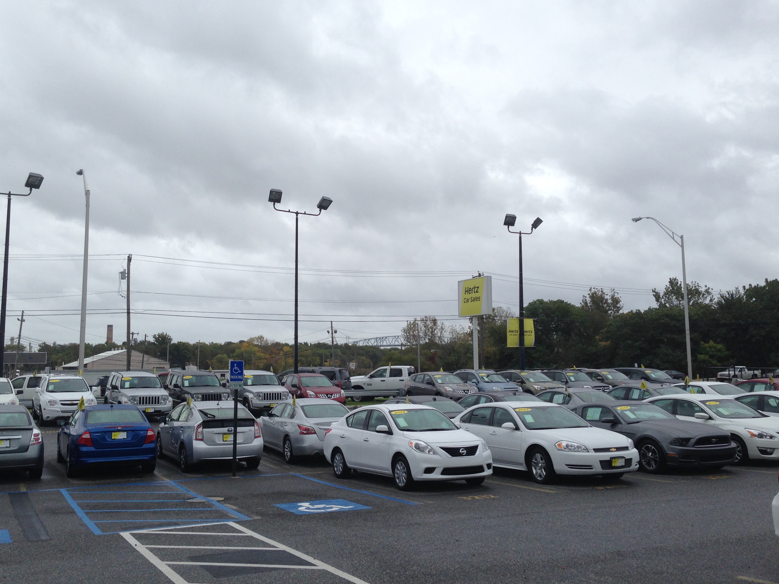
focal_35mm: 37
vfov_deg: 38.6
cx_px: 356
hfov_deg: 50.1
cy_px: 269
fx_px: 833
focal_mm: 4.12
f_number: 2.4
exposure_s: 1/589
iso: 50
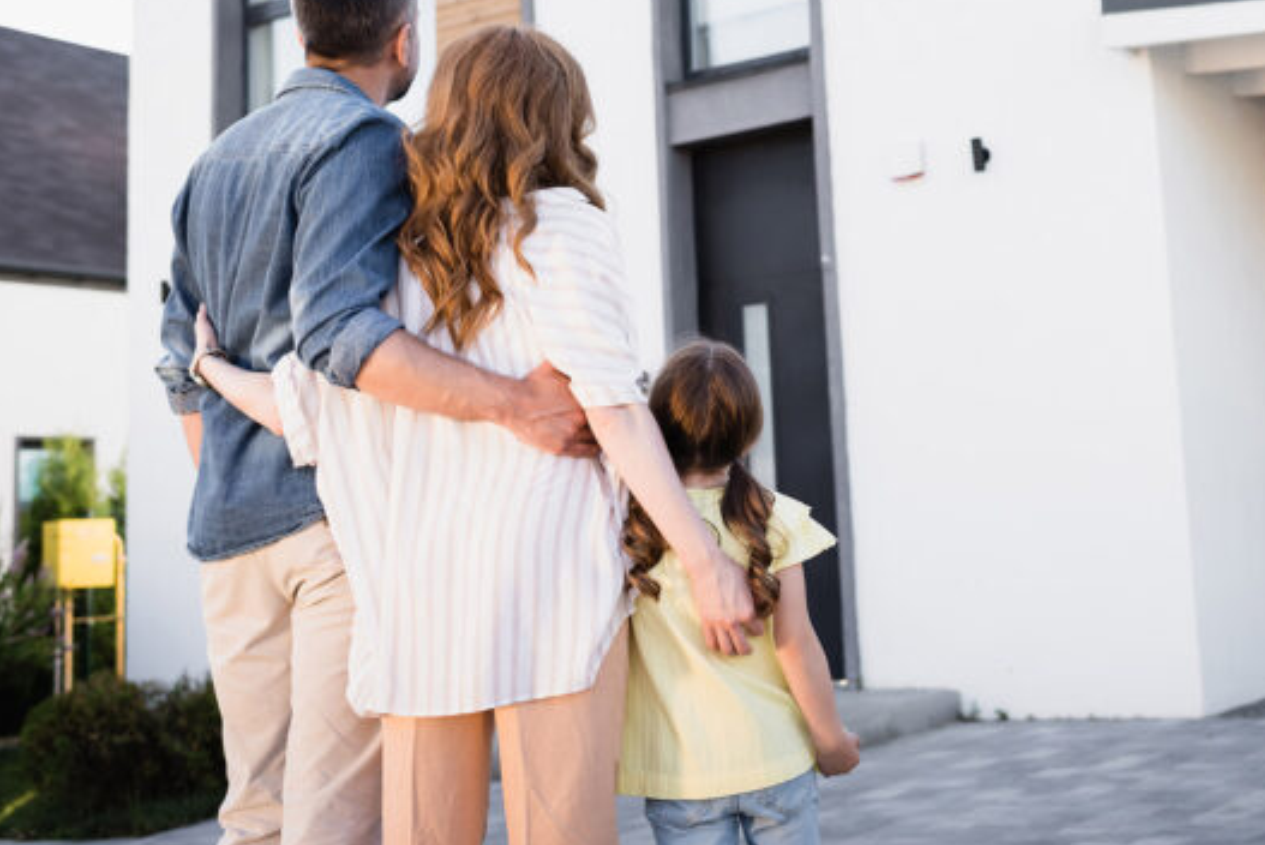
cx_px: 879
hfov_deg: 38.3
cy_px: 234
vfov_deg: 26.3
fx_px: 1793
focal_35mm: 51
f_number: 3.5
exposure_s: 1/500
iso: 160
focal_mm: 35
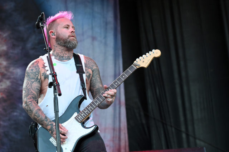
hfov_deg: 19.5
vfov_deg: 13.0
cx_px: 114
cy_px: 76
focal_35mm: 105
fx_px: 668
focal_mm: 105
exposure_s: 1/200
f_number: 6.3
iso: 1600
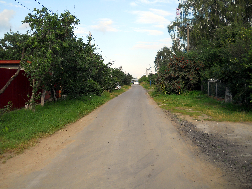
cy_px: 94
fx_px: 298
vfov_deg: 35.1
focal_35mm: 41
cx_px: 126
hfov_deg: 45.8
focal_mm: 6.72
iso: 80
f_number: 5.5
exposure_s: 1/160
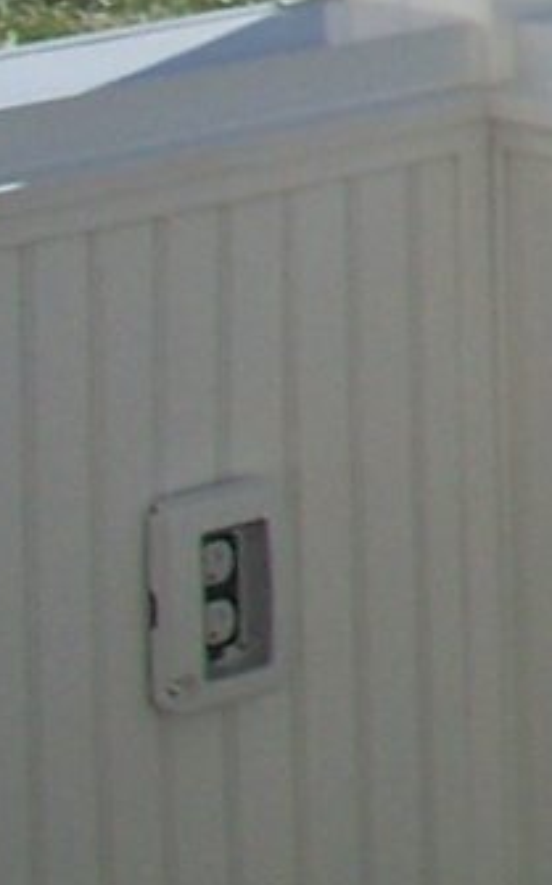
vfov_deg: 6.9
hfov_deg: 3.8
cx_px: 3307
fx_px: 7038
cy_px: -911
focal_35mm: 292
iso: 64
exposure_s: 1/400
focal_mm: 7.54
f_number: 2.8
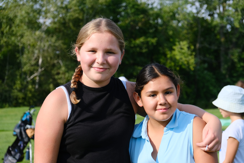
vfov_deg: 17.9
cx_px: 122
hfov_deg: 26.6
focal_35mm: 76
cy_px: 82
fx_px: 515
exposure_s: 1/1500
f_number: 4
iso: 320
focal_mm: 50.5
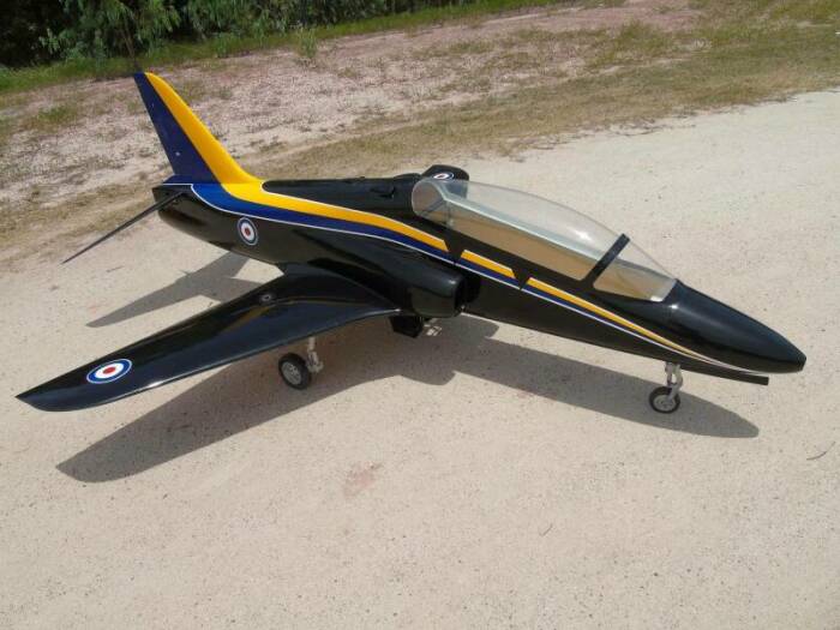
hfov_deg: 69.4
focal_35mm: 25
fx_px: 607
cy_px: 315
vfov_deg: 54.9
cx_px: 420
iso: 80
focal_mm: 4.4
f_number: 4.5
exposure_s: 1/1000
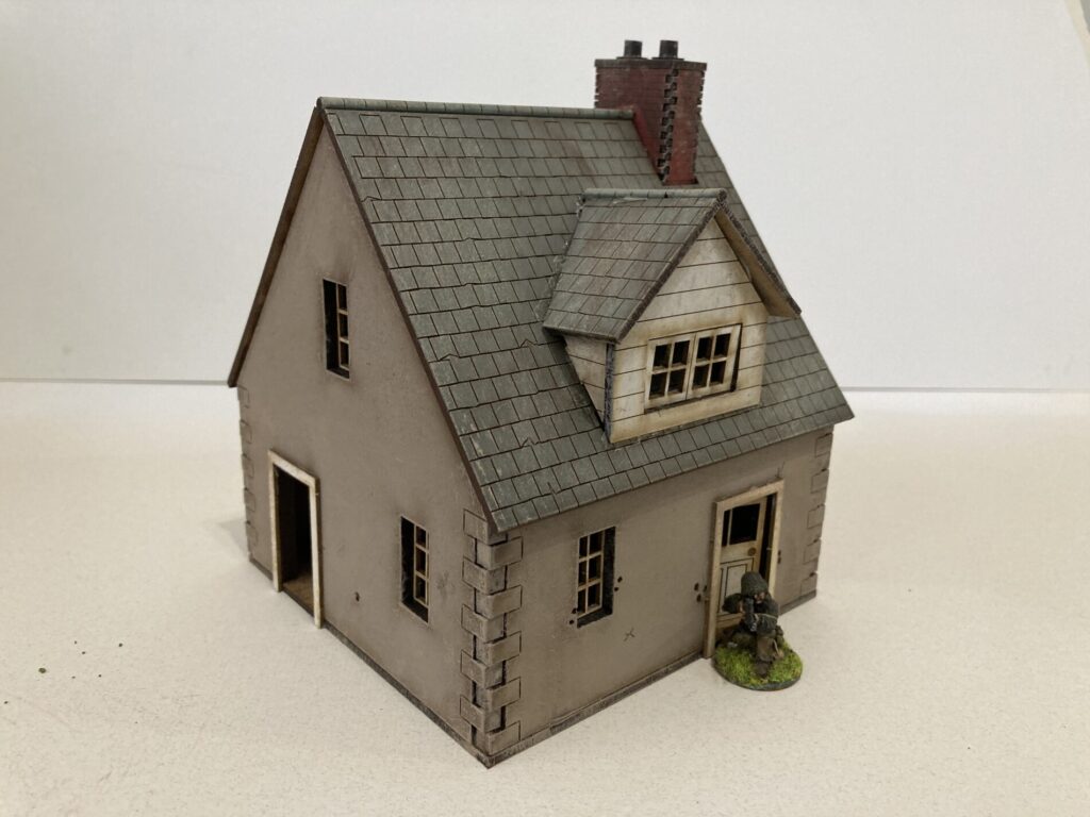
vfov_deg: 49.7
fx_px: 882
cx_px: 545
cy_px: 408
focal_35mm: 28
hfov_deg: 63.4
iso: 160
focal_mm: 3.99
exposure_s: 1/50
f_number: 1.8
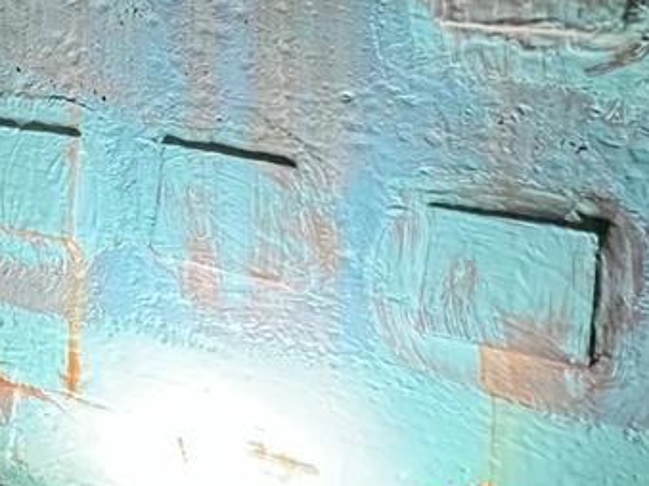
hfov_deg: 30.1
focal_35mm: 46
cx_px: -247
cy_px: -11
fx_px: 862
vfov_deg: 29.2
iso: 800
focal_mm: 1.57
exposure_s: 1/60
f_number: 1.8
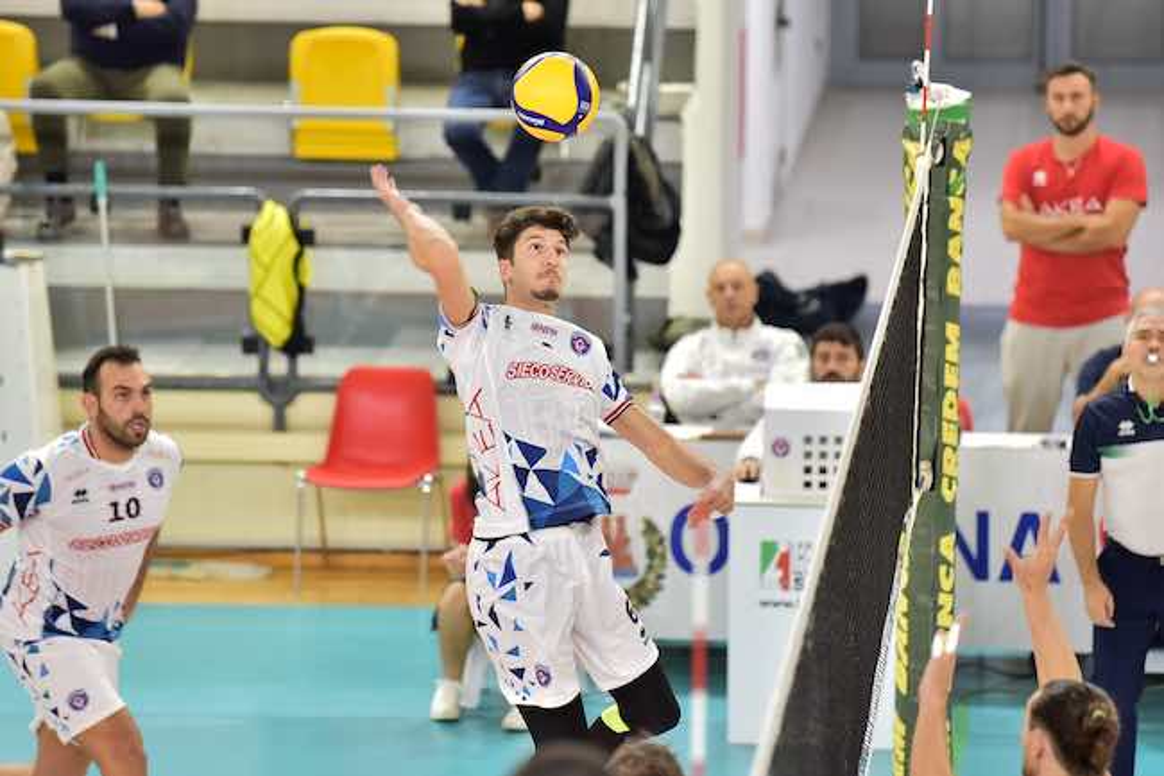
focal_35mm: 180
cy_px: 388
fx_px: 5818
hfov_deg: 11.4
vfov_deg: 7.6
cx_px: 582
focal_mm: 180
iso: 2000
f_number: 2.8
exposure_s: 1/750
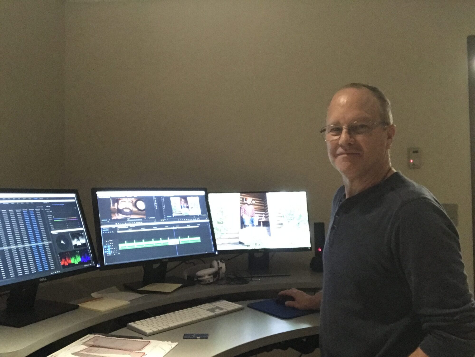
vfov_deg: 44.2
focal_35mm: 32
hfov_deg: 56.8
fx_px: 439
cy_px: 178
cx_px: 238
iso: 500
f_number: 2.2
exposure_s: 1/15
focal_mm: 2.87
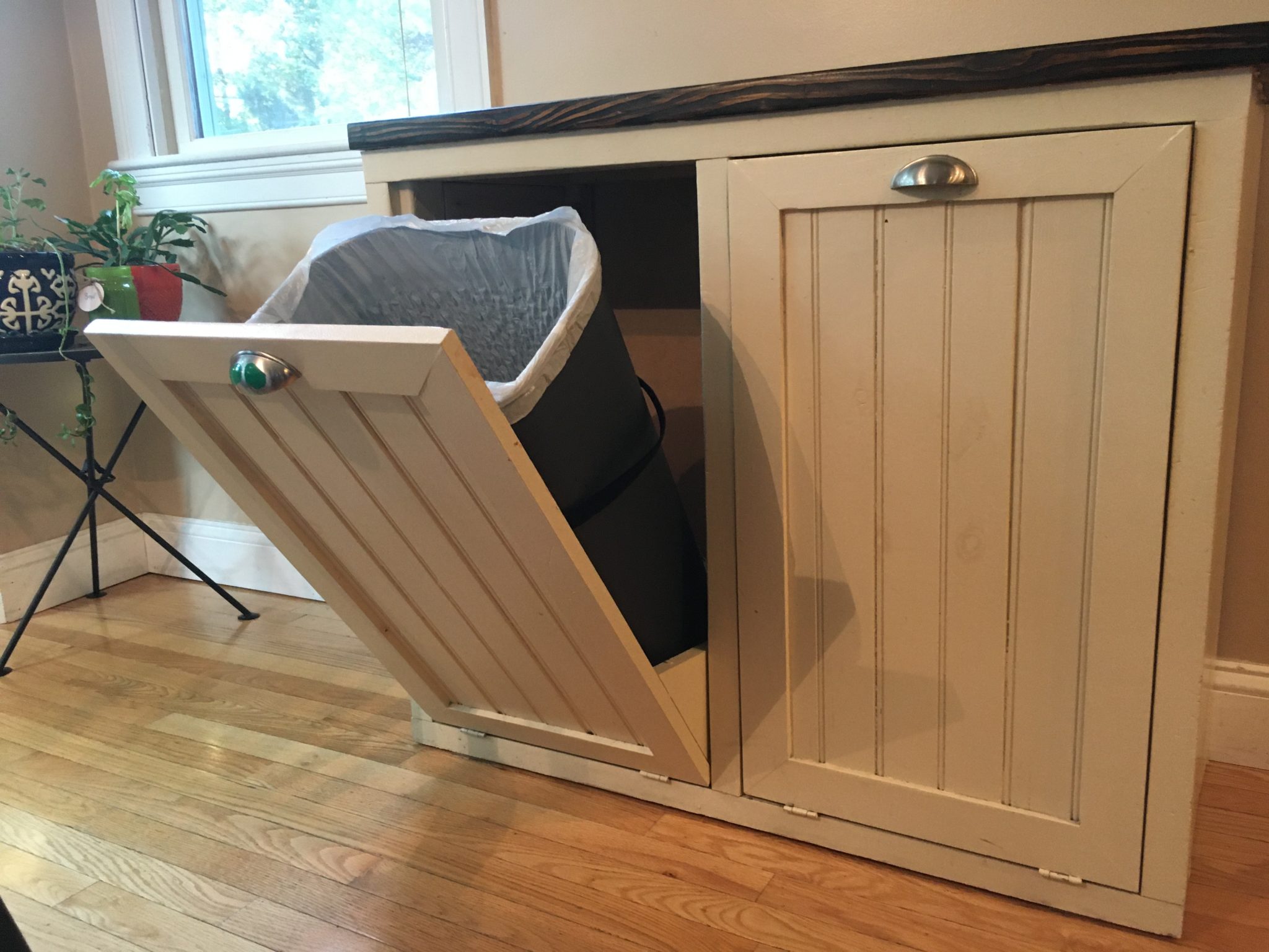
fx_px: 1063
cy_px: 476
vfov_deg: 48.2
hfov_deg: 61.7
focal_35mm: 29
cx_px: 634
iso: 160
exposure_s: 1/30
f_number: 2.2
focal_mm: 4.15
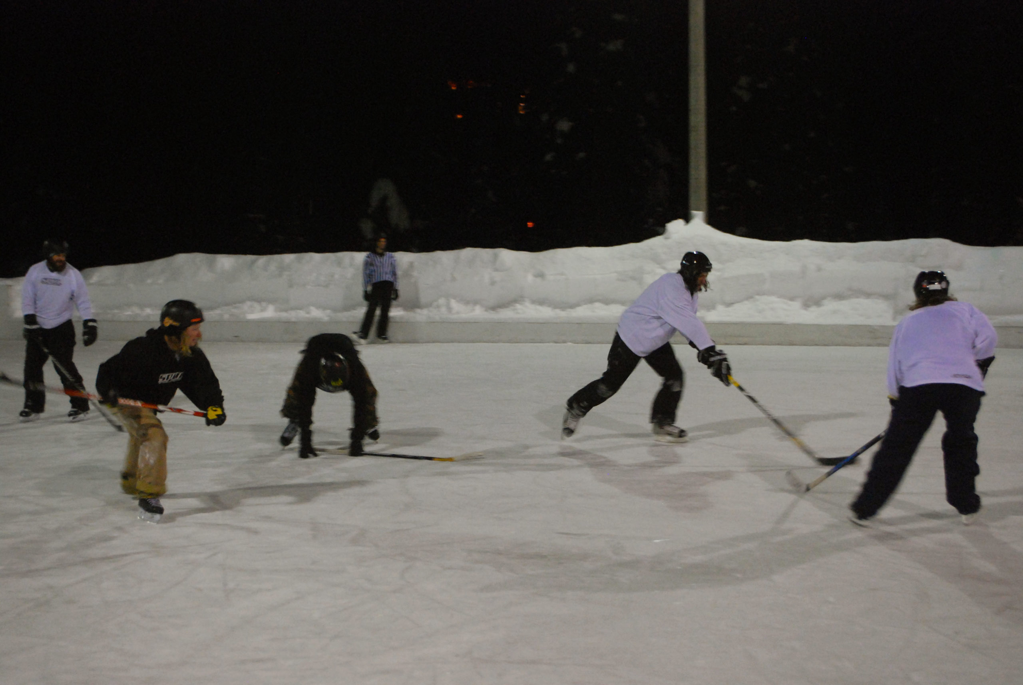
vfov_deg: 28.2
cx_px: 512
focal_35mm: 48
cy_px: 342
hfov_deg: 41.1
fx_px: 1366
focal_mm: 32
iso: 1400
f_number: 4.8
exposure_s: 1/30
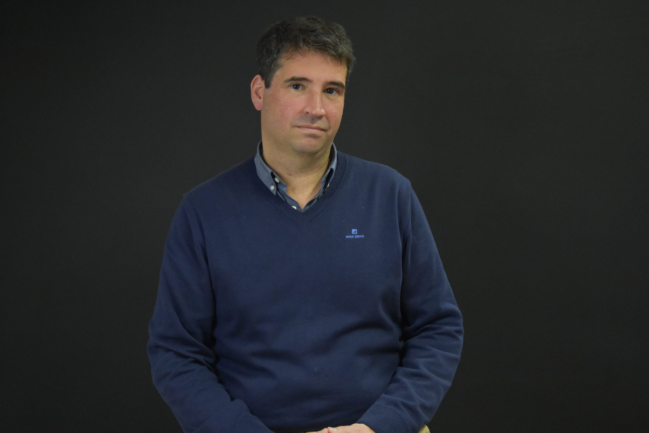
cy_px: 216
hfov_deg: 33.4
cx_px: 324
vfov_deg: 22.6
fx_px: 1082
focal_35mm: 60
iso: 4000
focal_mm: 40
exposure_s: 1/60
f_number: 4.5
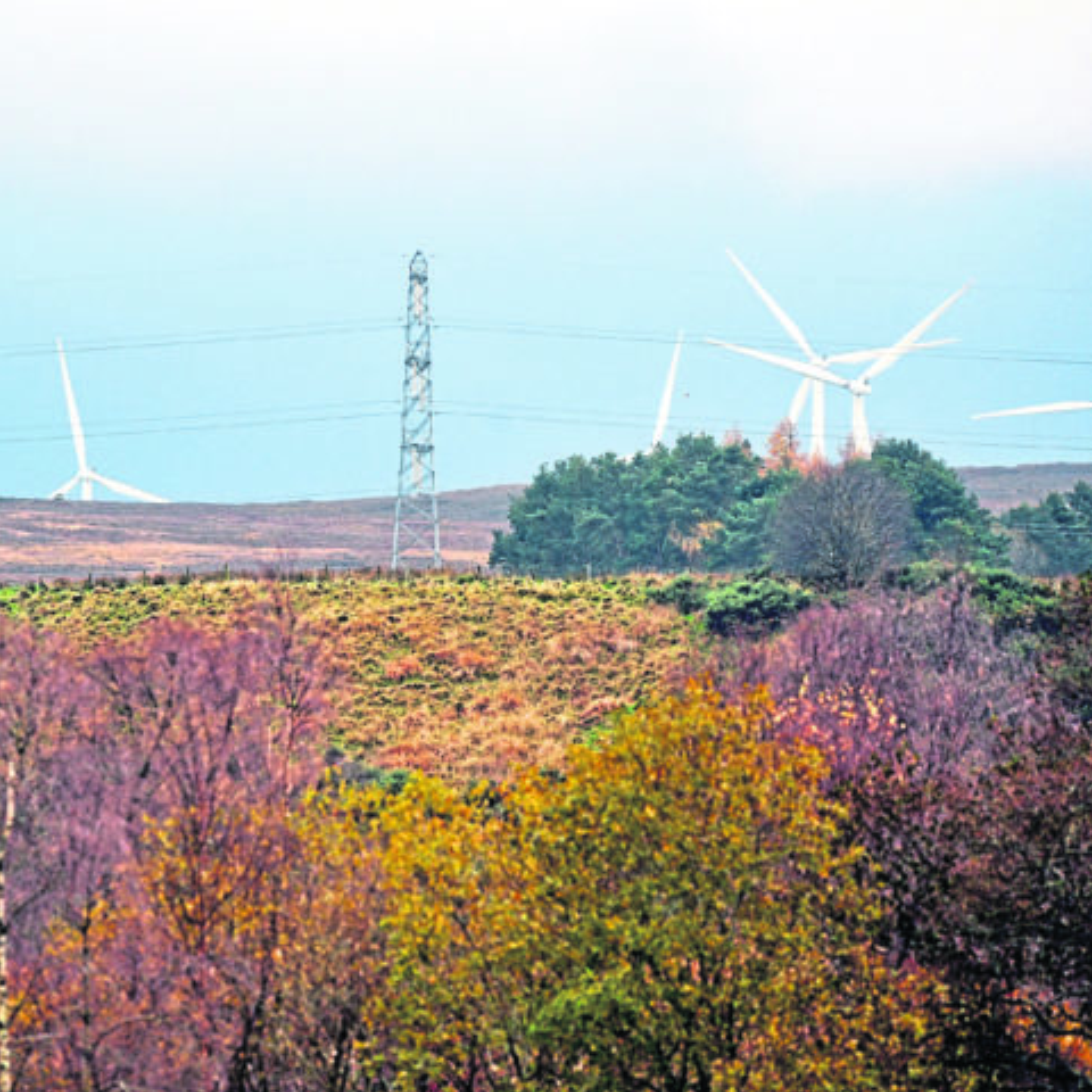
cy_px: 561
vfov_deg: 4.8
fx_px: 13098
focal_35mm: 367
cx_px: 362
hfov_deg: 4.8
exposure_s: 1/640
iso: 800
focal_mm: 270
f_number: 4
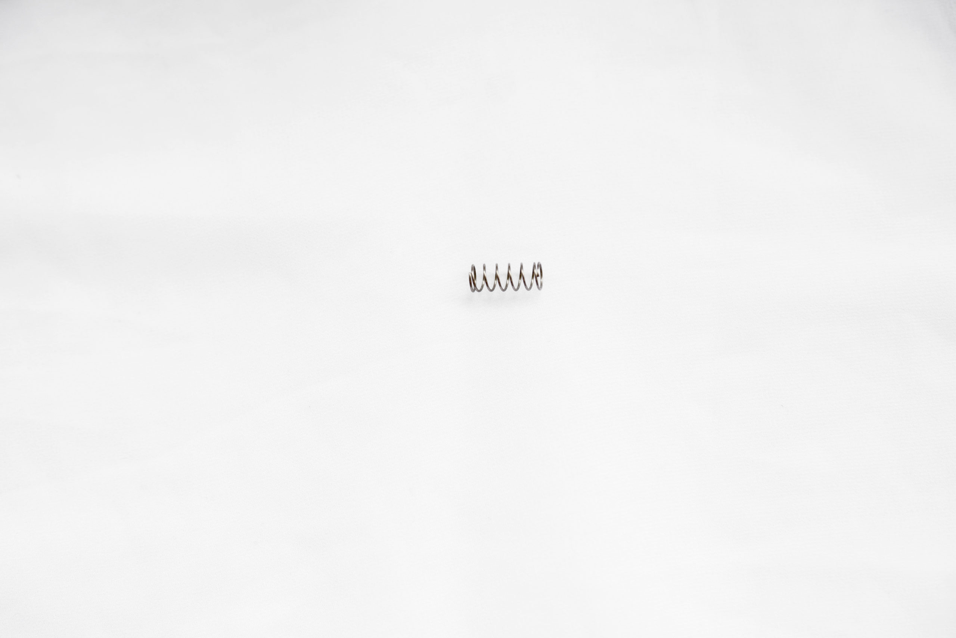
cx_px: 478
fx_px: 929
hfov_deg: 54.4
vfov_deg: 37.9
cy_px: 319
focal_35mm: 35
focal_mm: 35
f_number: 2.5
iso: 160
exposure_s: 1/160
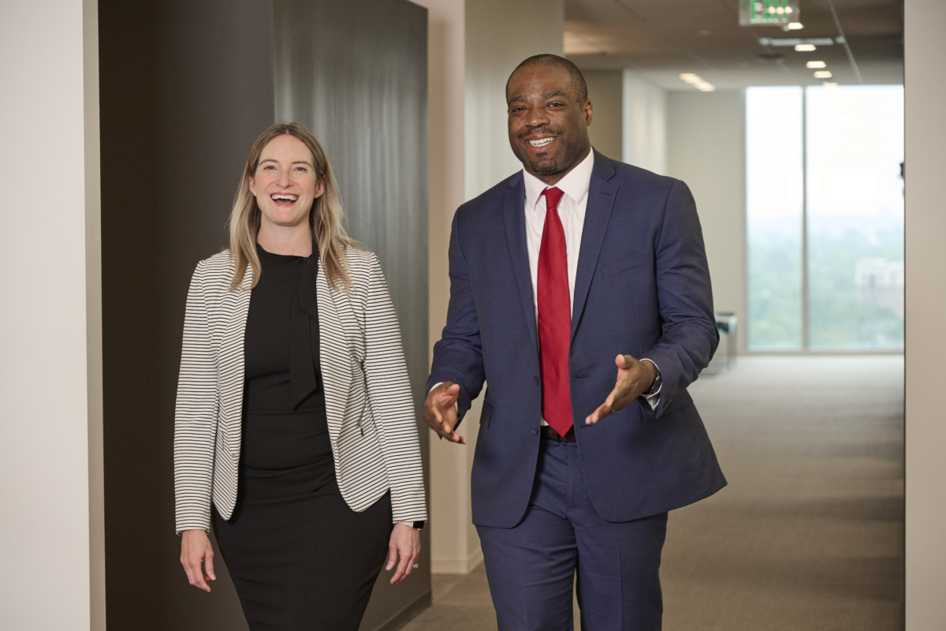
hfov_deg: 20.6
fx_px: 2601
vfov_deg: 13.8
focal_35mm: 99
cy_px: 316
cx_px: 473
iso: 1600
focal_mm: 99
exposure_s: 1/160
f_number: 5
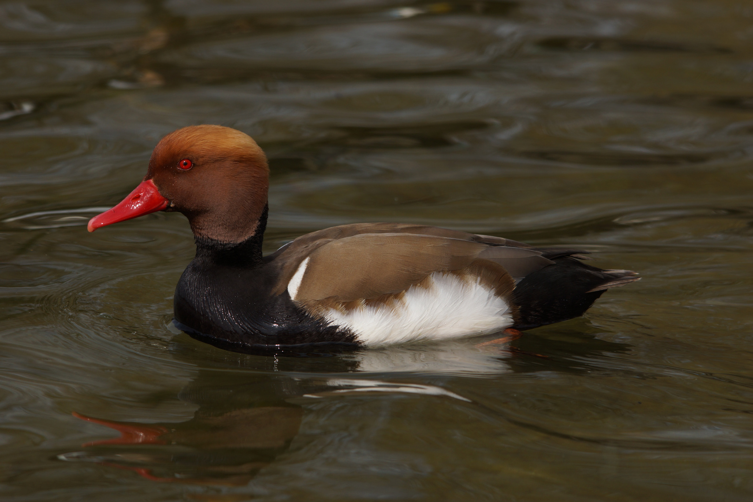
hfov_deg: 4.6
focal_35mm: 450
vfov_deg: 3.1
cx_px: 376
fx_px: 9412
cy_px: 251
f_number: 7.1
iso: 100
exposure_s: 1/500
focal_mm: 300
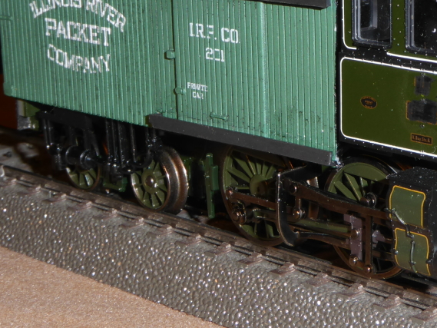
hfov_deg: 16.7
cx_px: 366
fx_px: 1477
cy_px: 114
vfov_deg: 12.7
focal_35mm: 117
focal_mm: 11.7
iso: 80
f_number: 8
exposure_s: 1/60
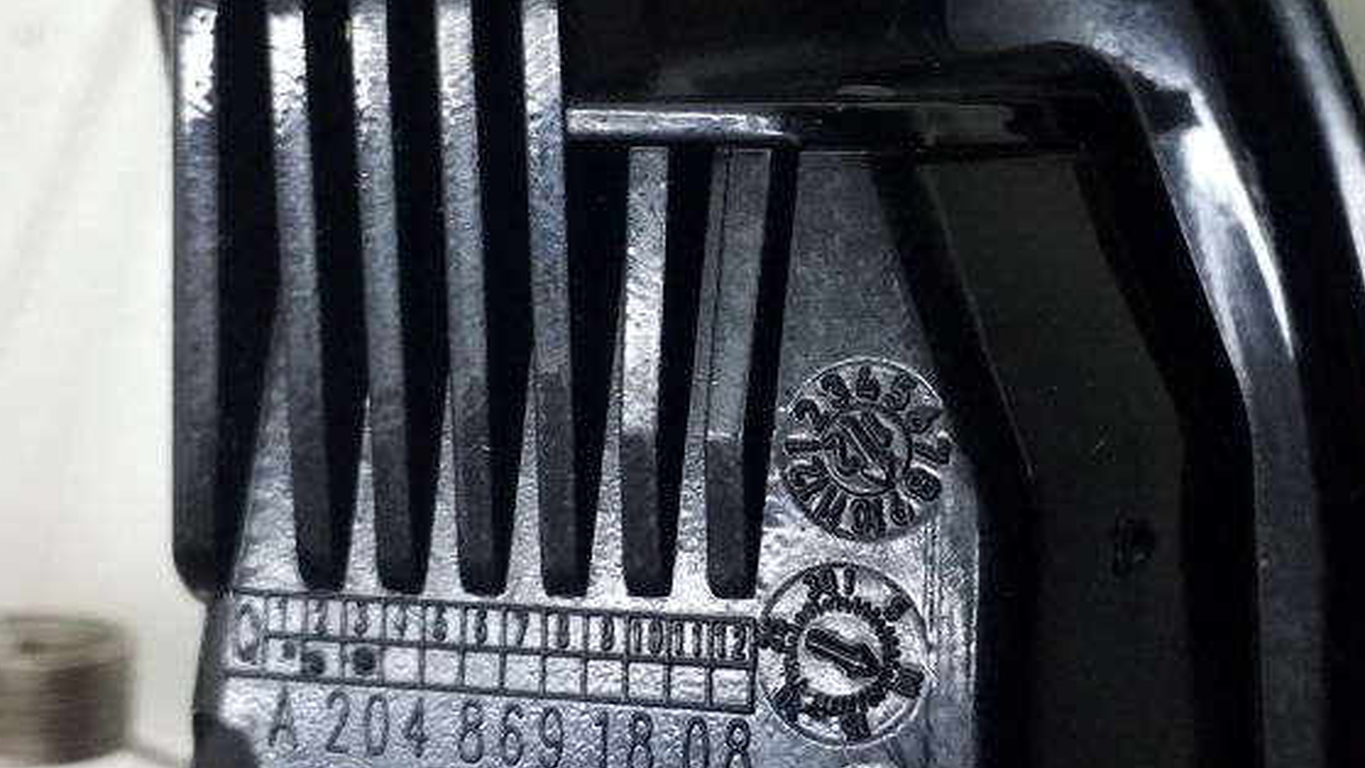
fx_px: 1955
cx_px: 842
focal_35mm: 54
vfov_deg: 22.2
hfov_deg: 38.3
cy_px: 328
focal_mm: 3.6
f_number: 1.9
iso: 250
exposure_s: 1/50
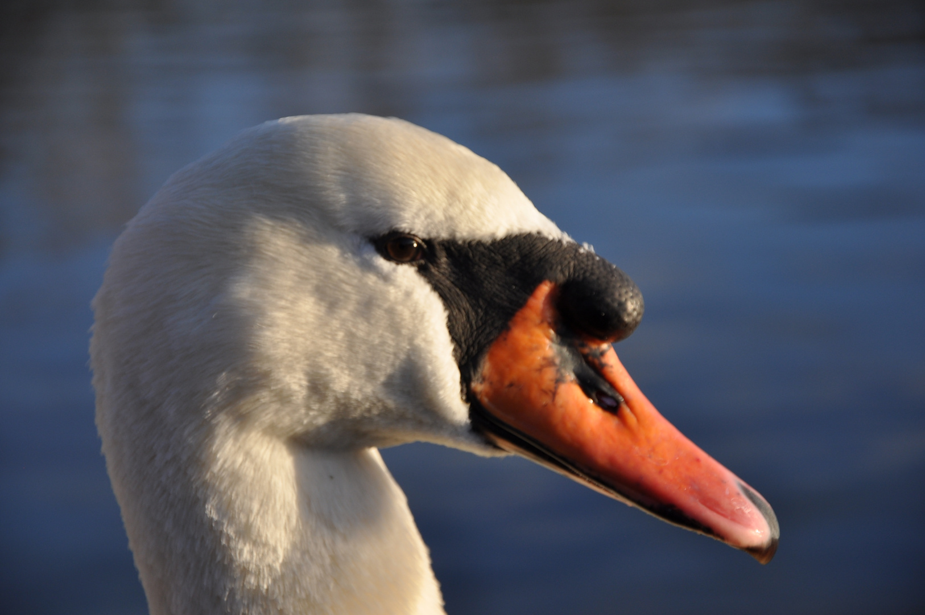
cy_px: 308
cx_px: 462
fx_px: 3542
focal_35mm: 138
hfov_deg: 14.9
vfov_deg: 9.9
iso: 200
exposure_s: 1/500
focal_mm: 92
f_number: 5.6
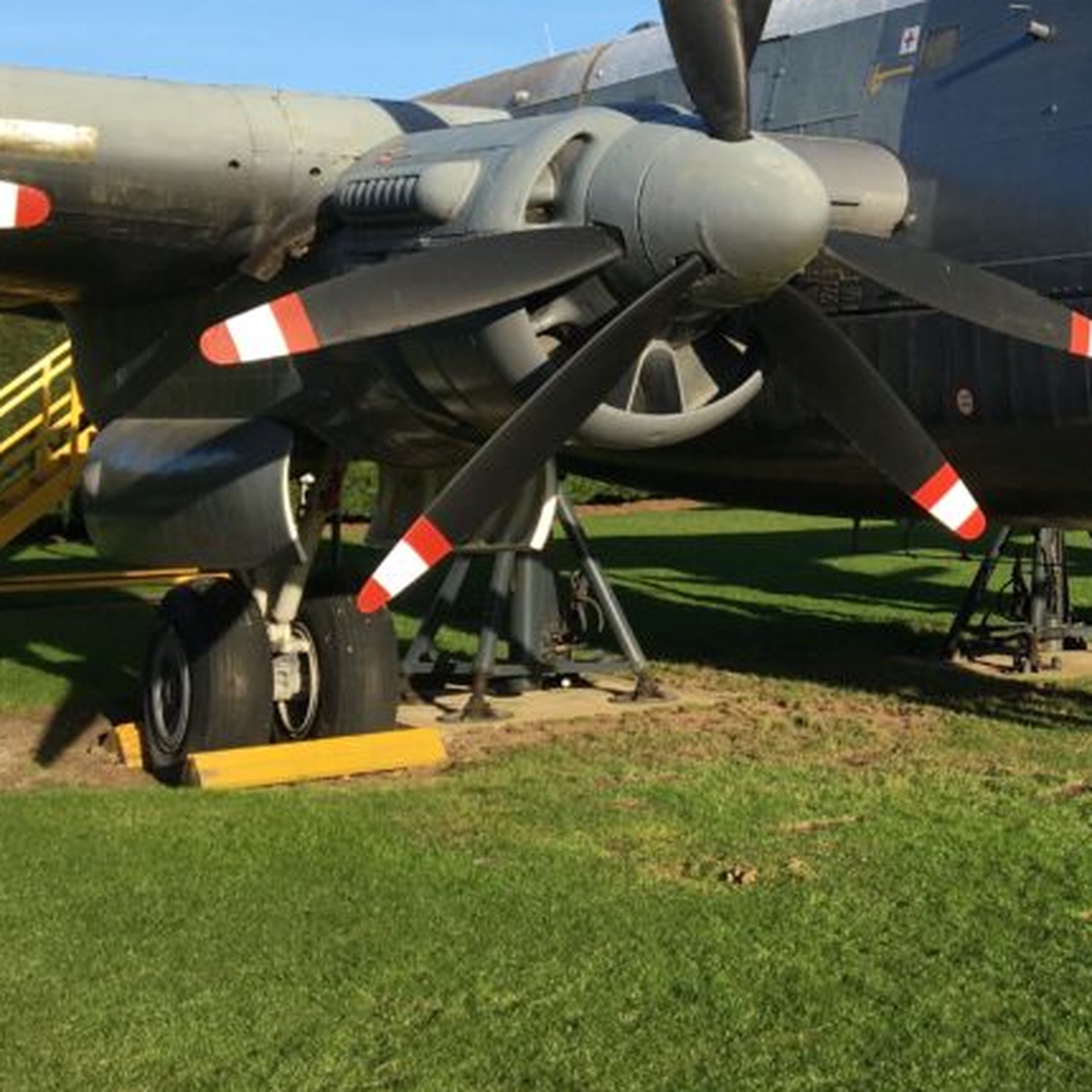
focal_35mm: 61
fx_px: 2177
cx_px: 1204
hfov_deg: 26.0
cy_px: 287
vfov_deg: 27.8
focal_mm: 4.15
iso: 25
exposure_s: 1/894
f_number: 2.2
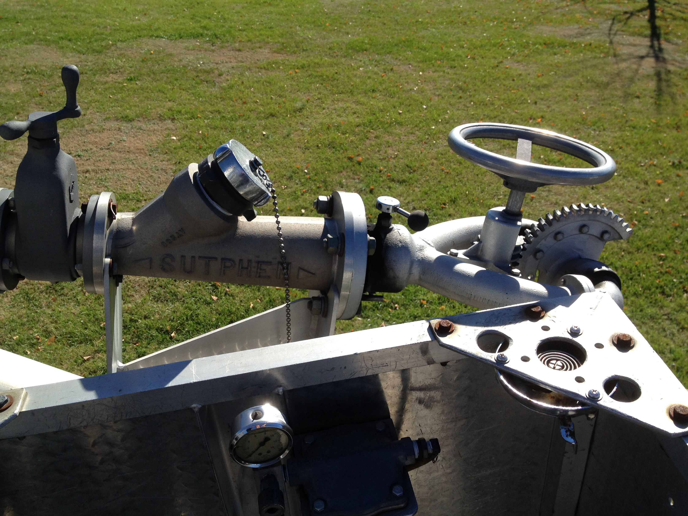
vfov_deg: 40.7
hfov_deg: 52.6
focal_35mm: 35
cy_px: 258
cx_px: 344
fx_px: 696
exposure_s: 1/1175
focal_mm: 4.28
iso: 50
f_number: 2.4
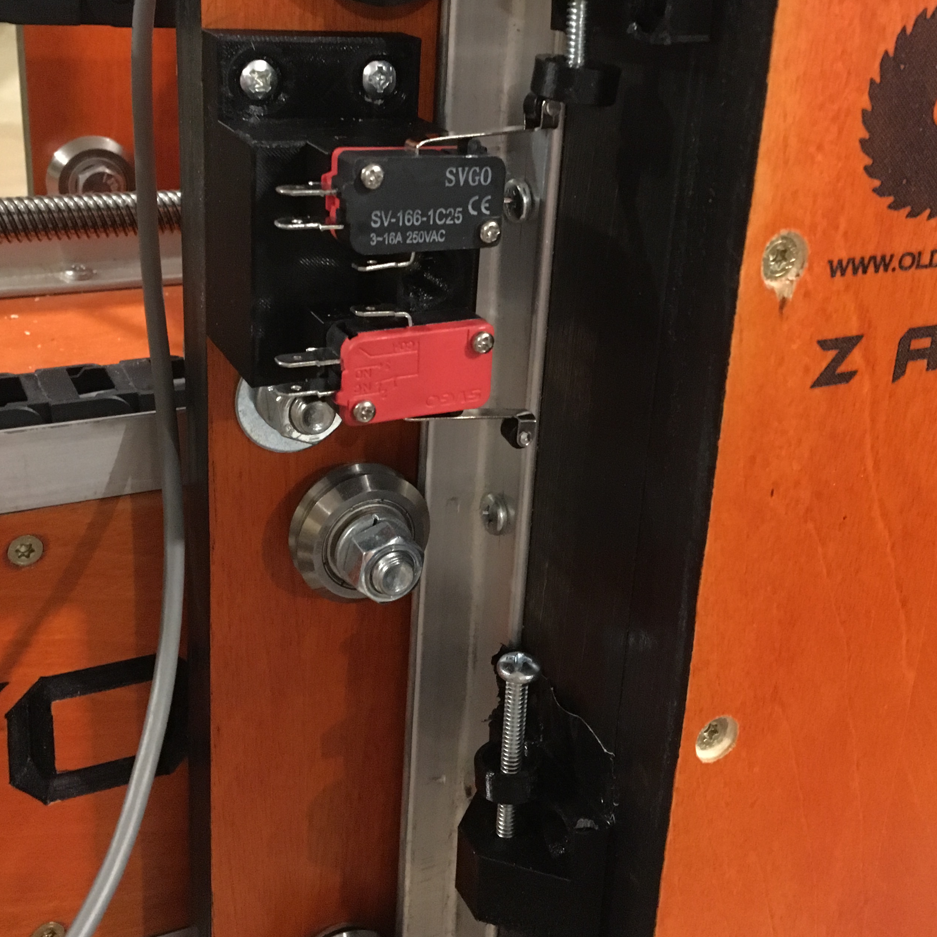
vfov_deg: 40.6
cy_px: 350
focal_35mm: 41
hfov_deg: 40.9
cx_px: 465
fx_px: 1256
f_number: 2.2
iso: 500
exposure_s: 1/15
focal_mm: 4.15
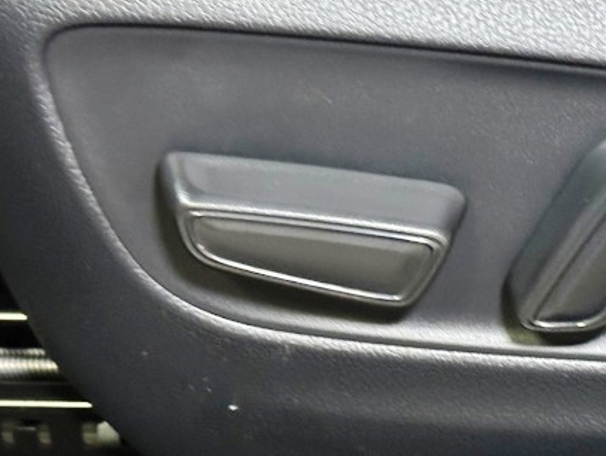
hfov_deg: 16.8
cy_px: 280
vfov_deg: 12.9
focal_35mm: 115
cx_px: 576
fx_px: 2015
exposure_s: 1/30
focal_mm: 6.86
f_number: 1.78
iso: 500
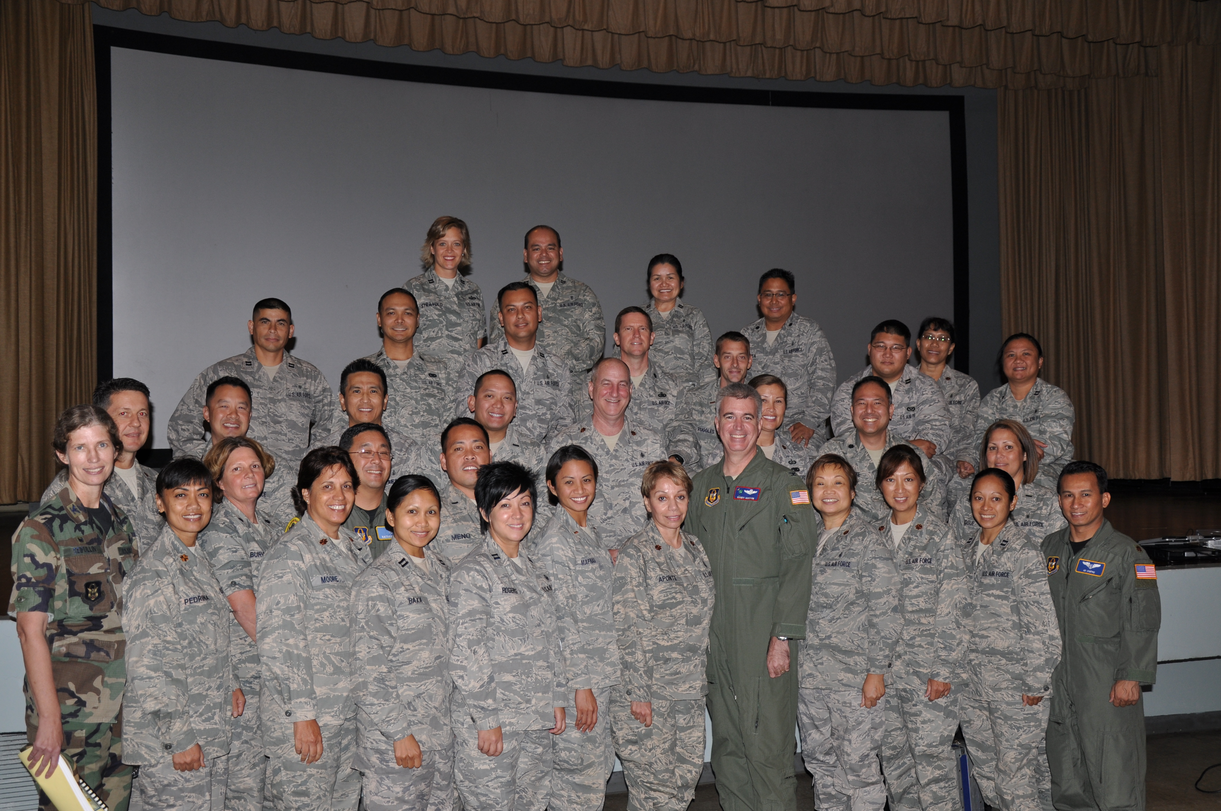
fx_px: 1152
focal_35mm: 34
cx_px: 596
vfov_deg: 38.8
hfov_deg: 55.8
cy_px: 418
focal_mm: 22
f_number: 3.8
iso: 200
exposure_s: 1/60
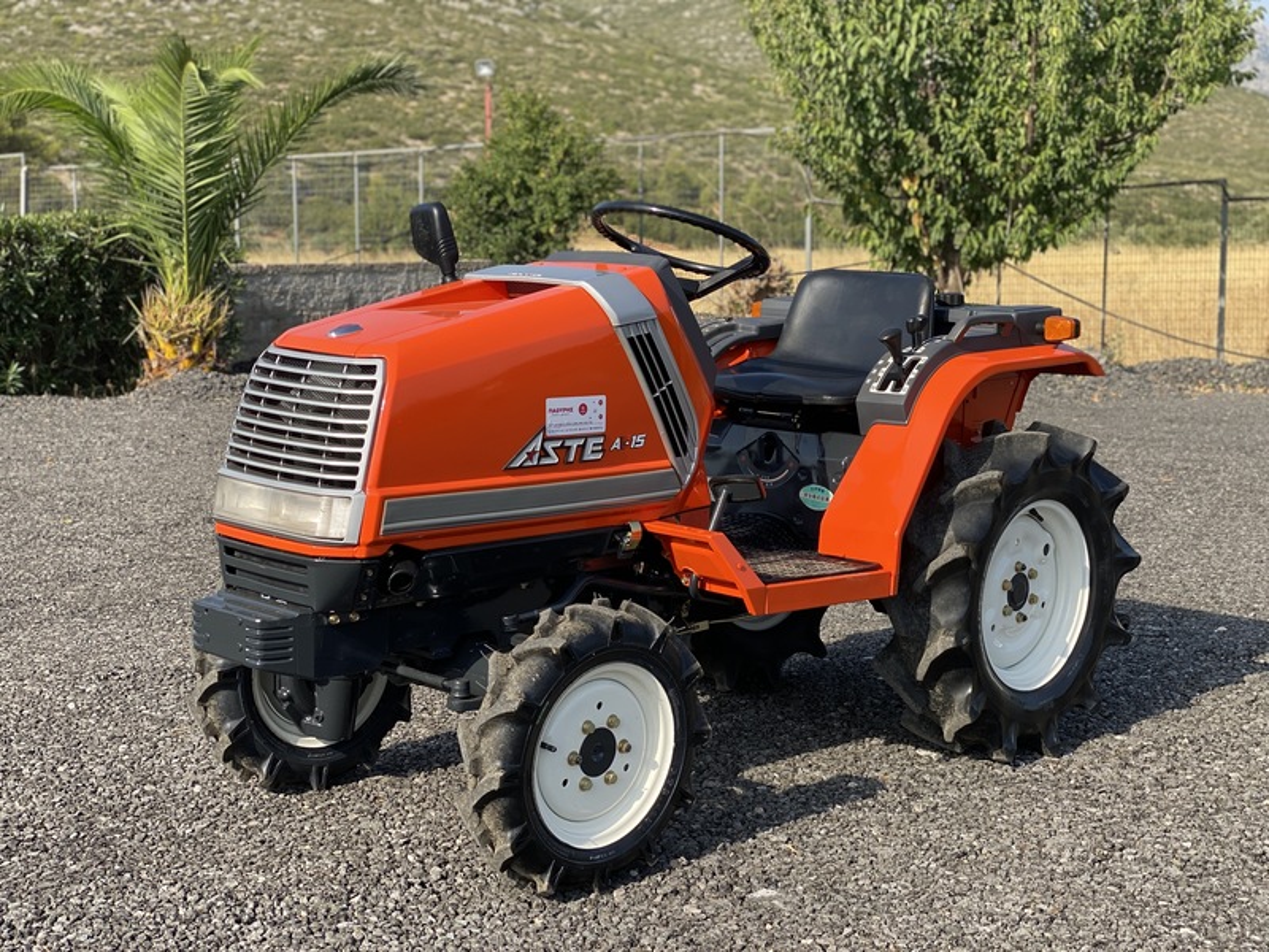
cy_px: 476
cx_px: 634
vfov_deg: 28.0
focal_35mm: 52
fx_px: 1906
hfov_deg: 36.8
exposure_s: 1/761
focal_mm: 6
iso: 20
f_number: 2
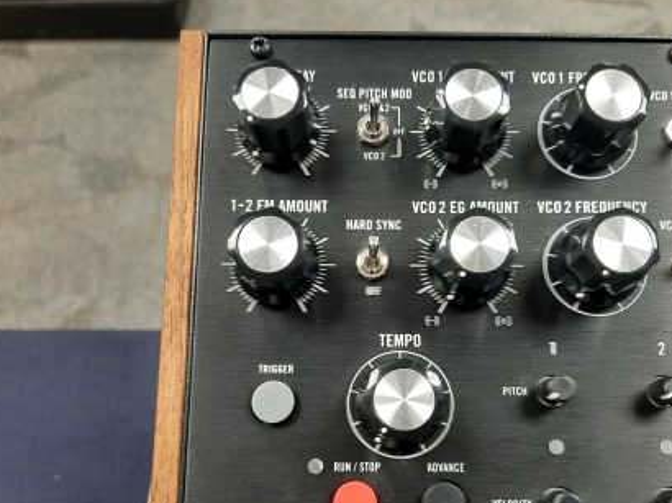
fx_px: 640
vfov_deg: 42.6
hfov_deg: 55.1
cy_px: 310
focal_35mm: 33
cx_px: 388
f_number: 1.7
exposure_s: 1/60
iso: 200
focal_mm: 3.93
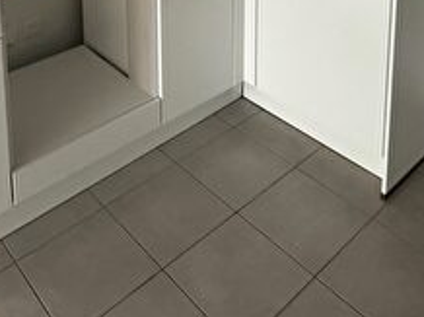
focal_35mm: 45
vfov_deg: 25.6
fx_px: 551
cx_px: 189
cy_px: -135
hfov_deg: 42.1
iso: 500
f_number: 2.2
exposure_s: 1/60
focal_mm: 2.22
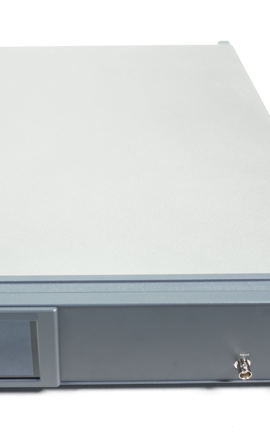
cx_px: 77
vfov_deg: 35.7
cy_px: 216
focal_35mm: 57
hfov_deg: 22.6
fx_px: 671
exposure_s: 1/80
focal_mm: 13.53
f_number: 3.2
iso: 125
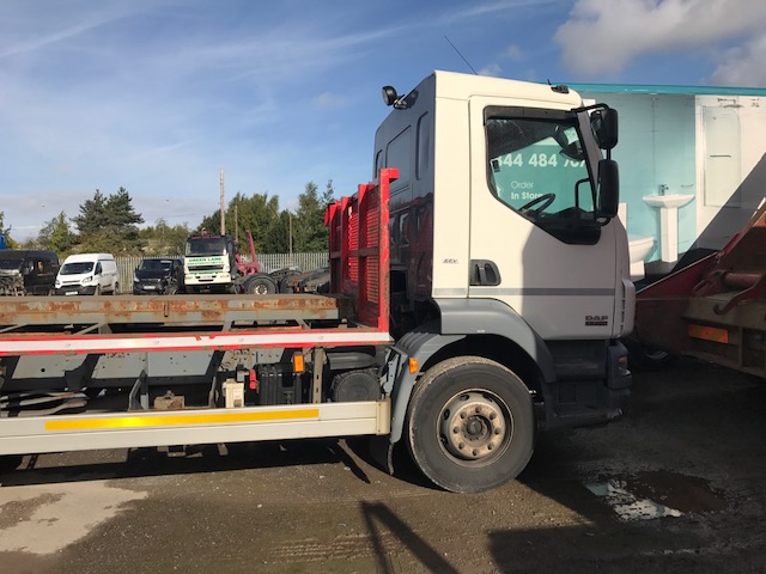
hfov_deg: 63.4
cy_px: 287
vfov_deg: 49.7
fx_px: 620
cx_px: 383
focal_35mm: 28
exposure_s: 1/4000
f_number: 1.8
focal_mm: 3.99
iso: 20
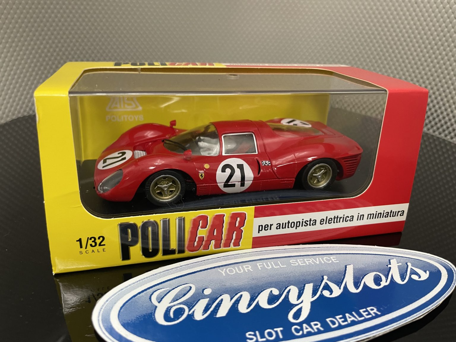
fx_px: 343
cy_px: 171
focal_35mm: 26
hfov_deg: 67.3
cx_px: 228
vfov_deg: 53.1
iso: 320
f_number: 1.6
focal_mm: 4.2
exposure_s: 1/60
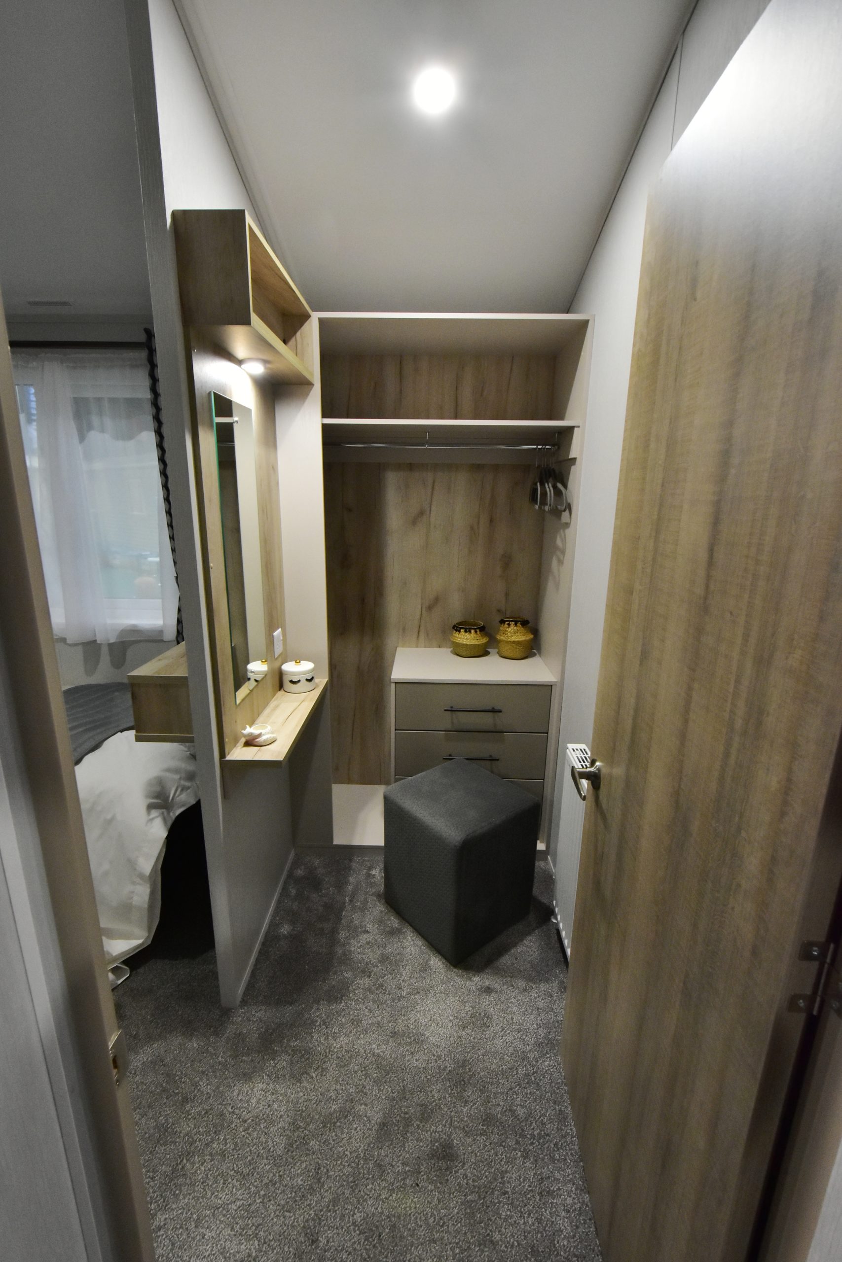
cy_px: 631
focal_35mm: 15
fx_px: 526
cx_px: 421
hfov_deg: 77.3
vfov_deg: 100.4
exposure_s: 1/25
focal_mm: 10
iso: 1600
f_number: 8
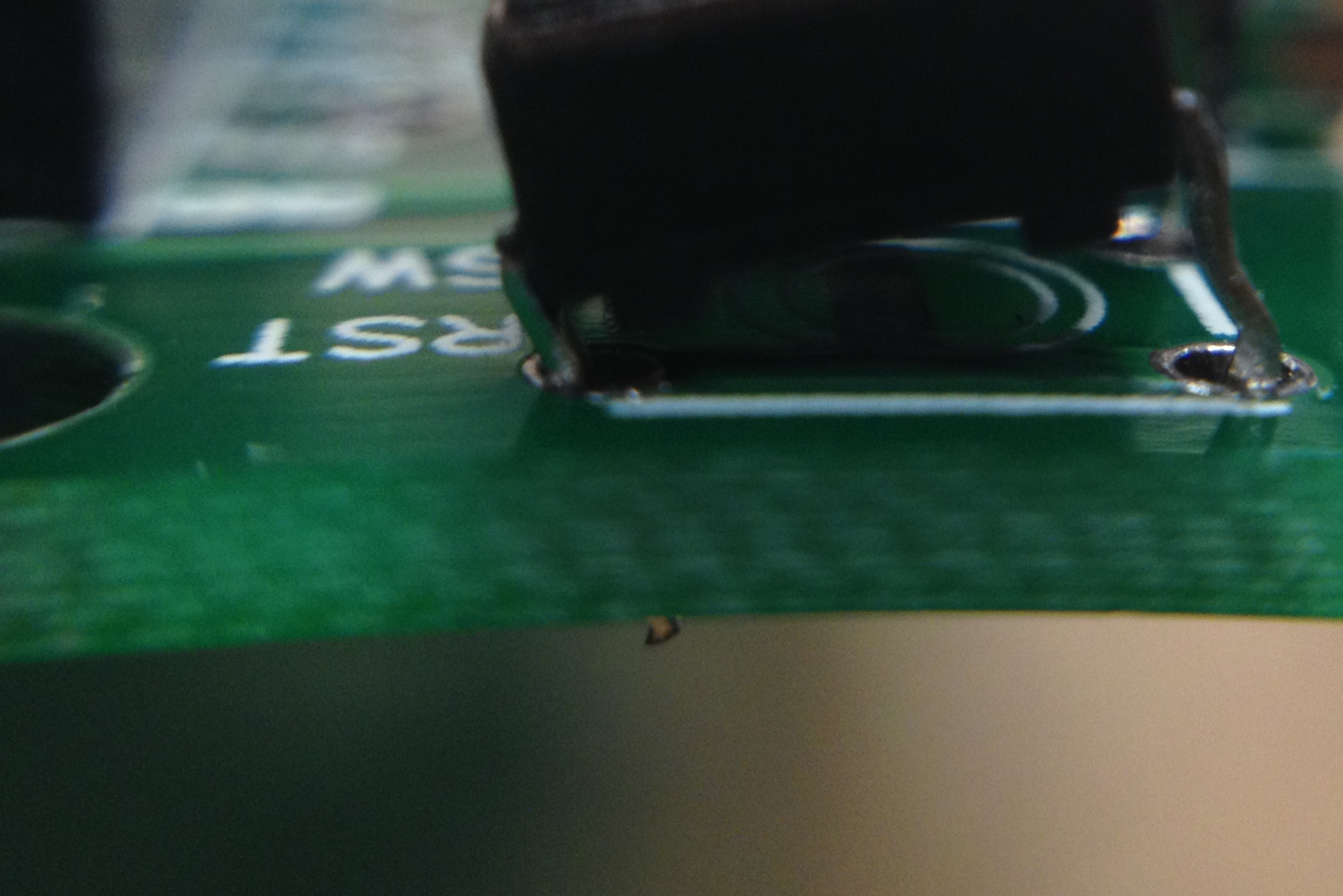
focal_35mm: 62
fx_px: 2313
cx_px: 821
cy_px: 158
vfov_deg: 21.6
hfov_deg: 32.3
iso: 100
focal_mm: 4.28
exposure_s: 1/20
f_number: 2.4
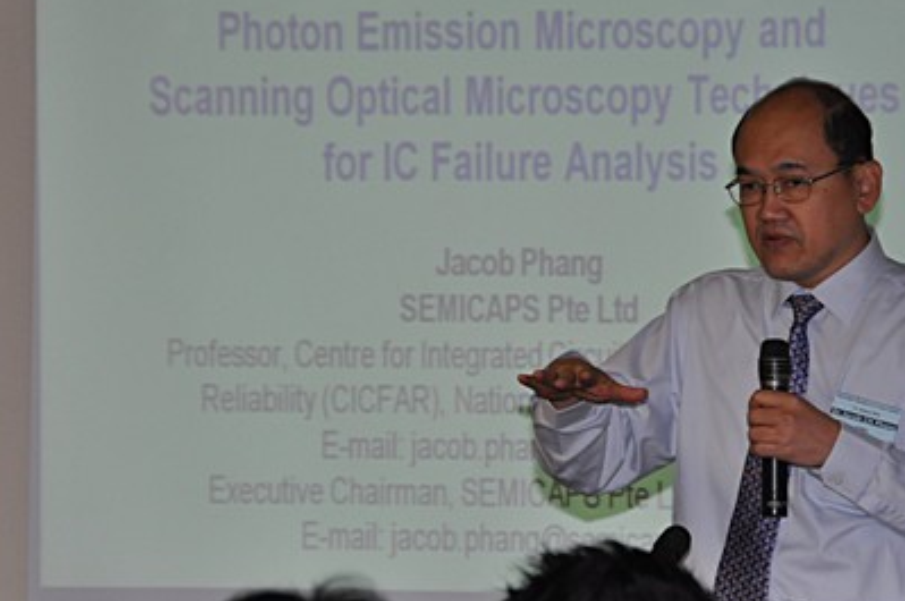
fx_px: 5944
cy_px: 246
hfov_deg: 8.7
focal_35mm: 237
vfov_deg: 5.8
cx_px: 533
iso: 800
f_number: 5.3
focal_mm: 105
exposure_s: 1/60
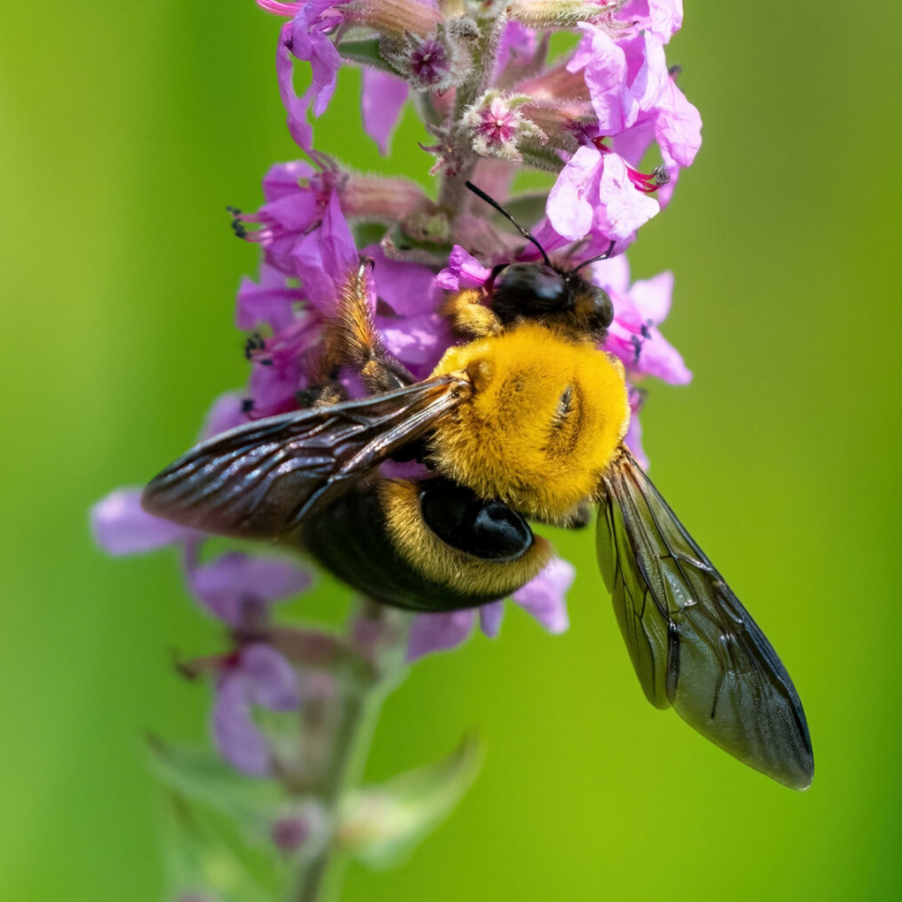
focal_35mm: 639
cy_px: 451
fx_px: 18838
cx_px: 532
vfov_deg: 2.7
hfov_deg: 2.7
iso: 800
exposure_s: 1/1250
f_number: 5.6
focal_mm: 500
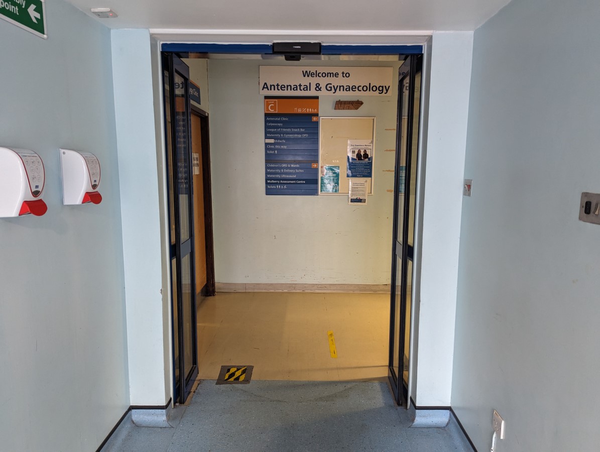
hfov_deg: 71.5
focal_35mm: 24
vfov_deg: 56.9
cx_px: 300
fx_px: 417
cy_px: 226
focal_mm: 6.81
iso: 353
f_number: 1.85
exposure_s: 1/25.1
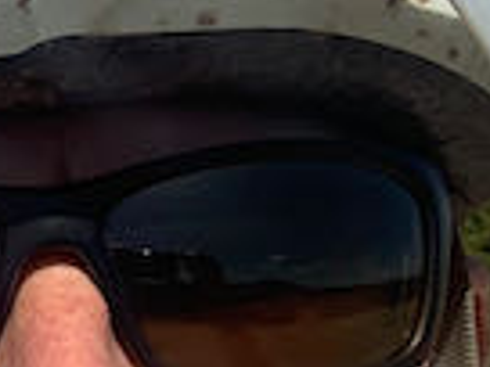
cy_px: 486
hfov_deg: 11.4
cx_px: -569
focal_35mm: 151
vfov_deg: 9.6
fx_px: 2137
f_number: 2.2
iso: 16
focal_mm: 2.87
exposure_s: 1/1399
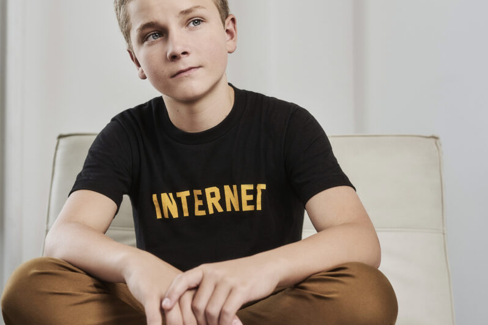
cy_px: 156
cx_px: 240
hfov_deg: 31.4
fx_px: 868
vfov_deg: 21.3
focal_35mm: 64
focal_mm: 50
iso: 125
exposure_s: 1/160
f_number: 3.5
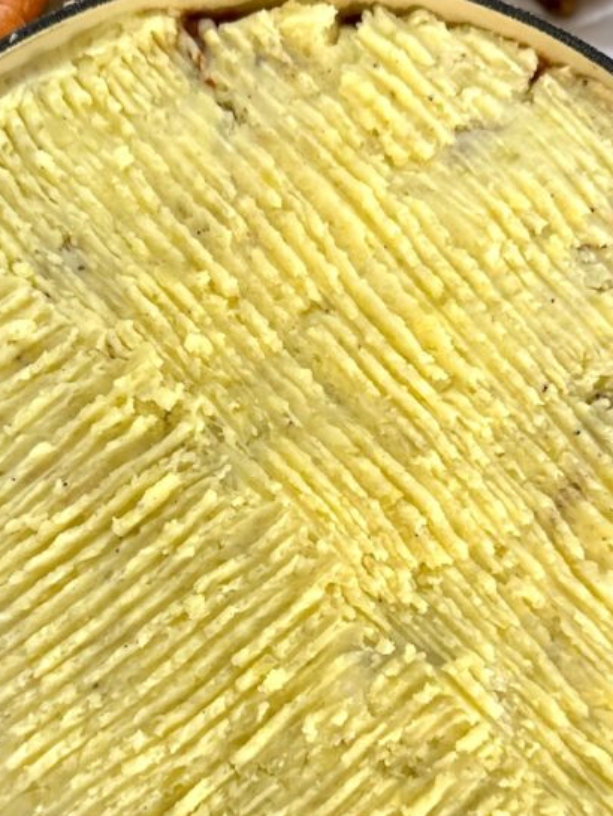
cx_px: 265
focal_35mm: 45
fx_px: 1062
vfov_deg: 41.9
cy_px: 477
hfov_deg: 32.2
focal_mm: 6.86
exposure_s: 1/118
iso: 250
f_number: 1.78
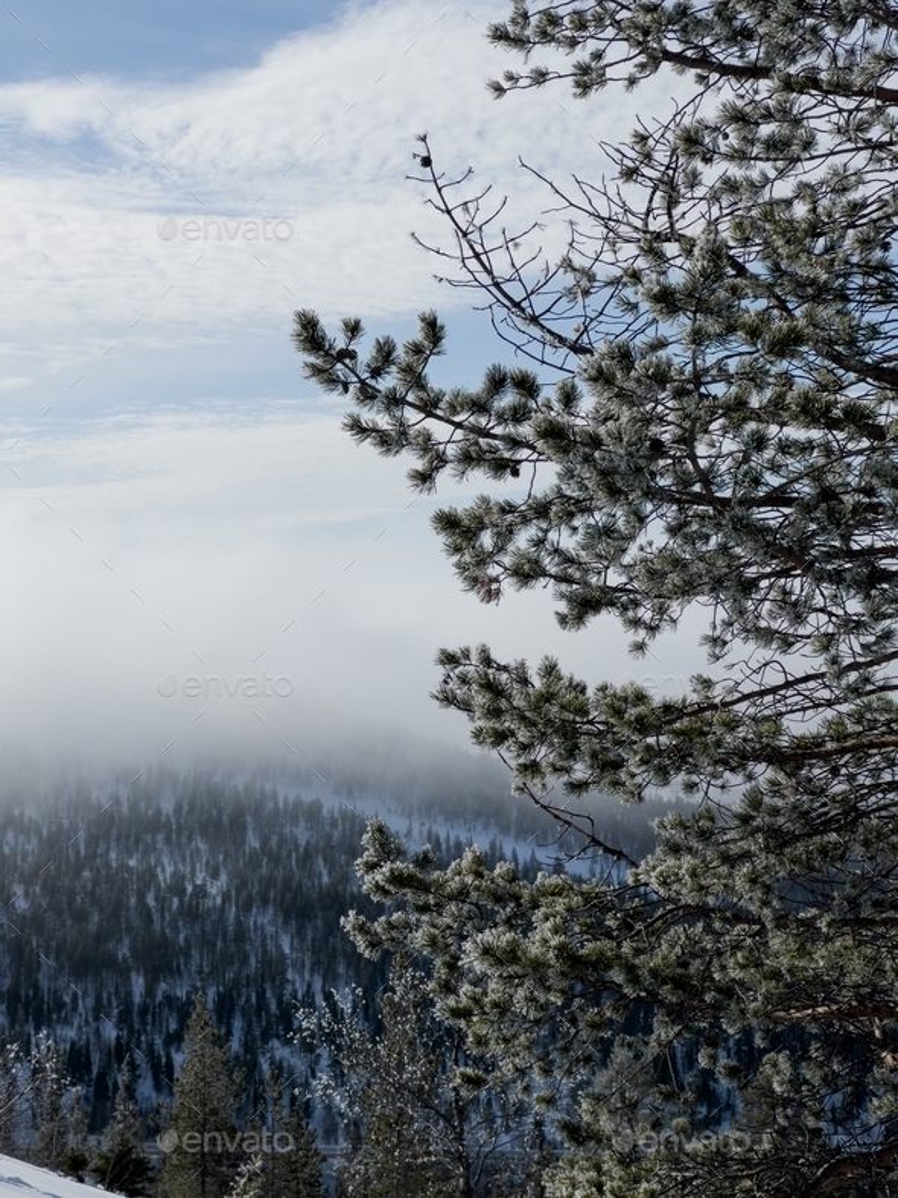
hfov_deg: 19.1
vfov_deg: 25.3
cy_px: 599
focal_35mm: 77
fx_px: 2664
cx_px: 449
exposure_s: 1/1900
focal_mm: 9
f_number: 2.8
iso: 32
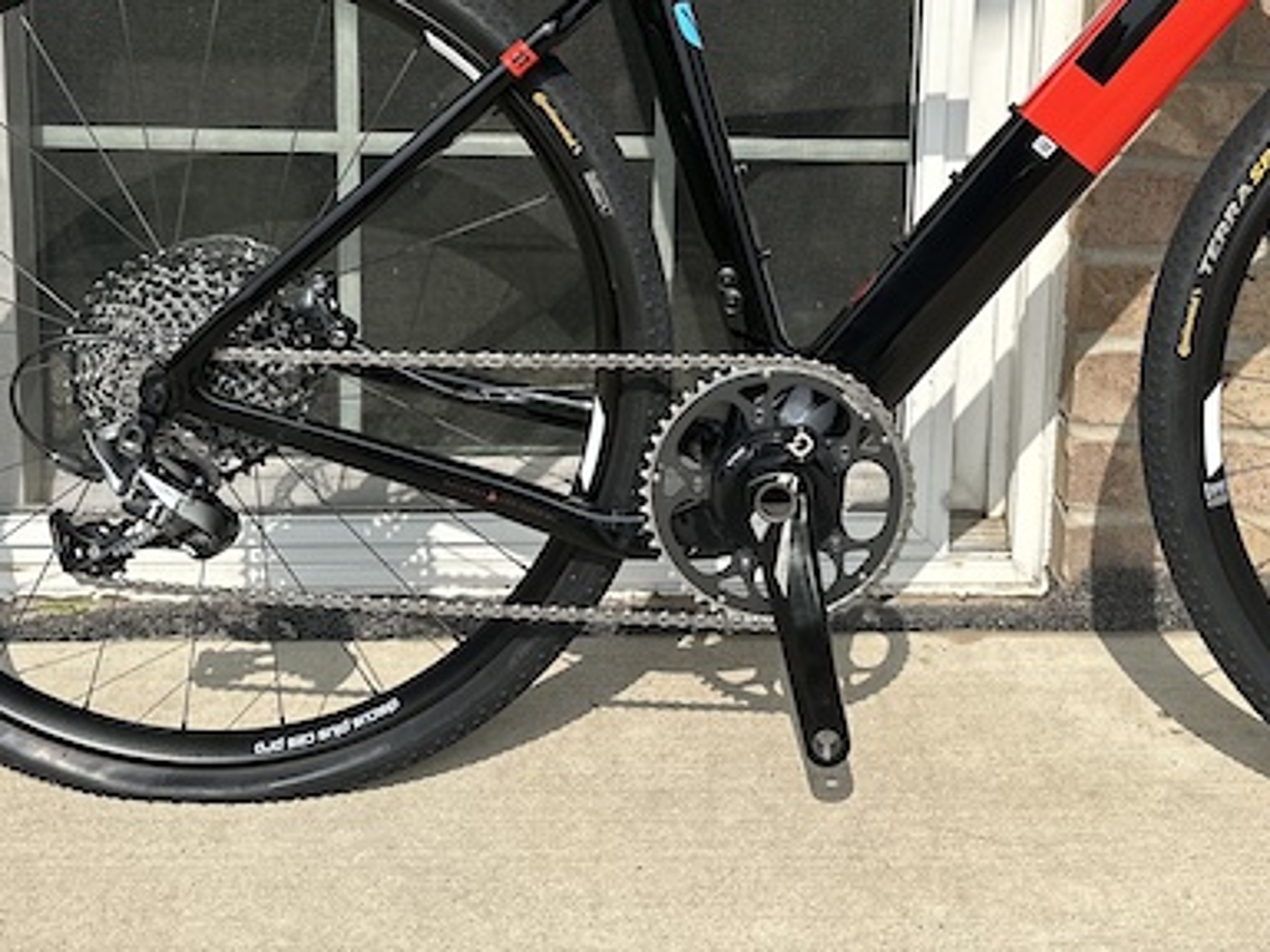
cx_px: 843
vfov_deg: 27.9
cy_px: 79
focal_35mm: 50
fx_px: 1834
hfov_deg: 37.8
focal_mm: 6.86
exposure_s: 1/4184
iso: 80
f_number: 1.78
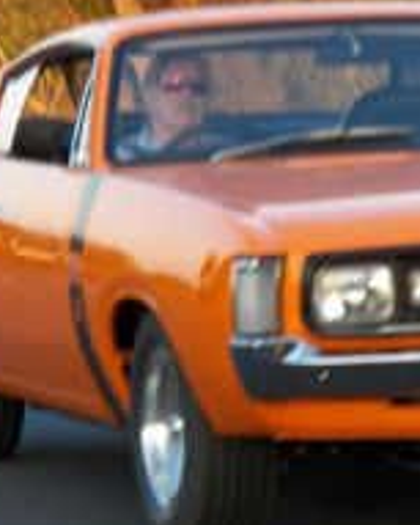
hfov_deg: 6.6
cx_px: 424
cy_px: 275
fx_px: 3617
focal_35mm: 233
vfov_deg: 8.3
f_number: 3.6
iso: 125
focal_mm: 20.2
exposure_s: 1/160
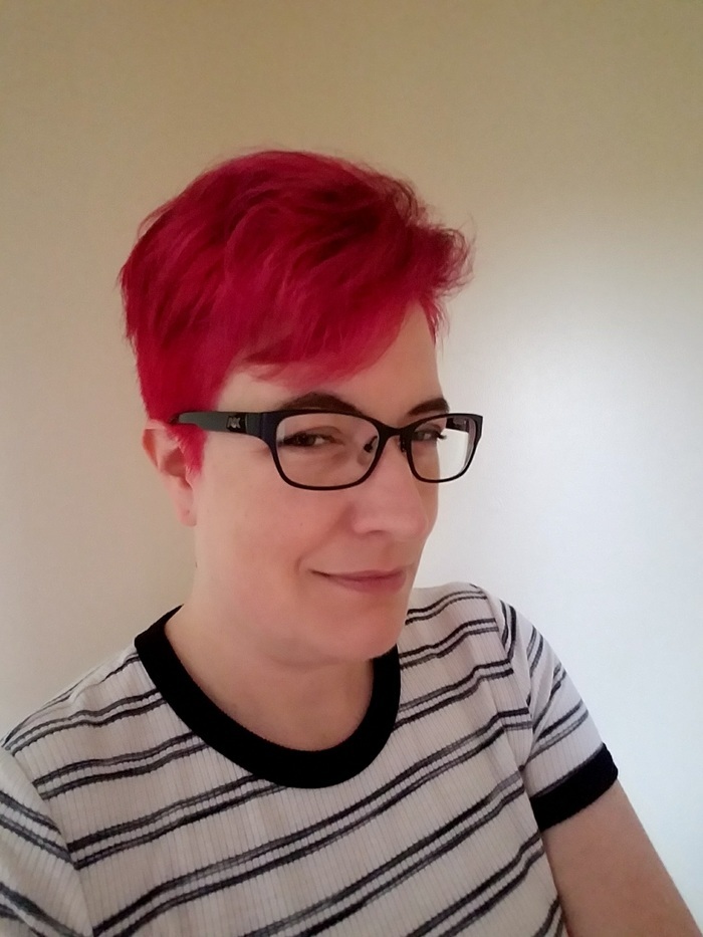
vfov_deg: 79.0
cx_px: 352
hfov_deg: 63.5
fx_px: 569
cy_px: 468
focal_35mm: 21
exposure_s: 1/12
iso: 500
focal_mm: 2.1
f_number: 1.7
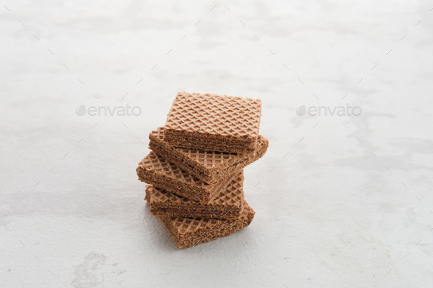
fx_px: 637
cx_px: 216
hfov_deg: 37.5
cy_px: 144
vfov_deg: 25.5
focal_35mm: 53
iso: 250
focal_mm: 35
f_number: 10
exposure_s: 1/100
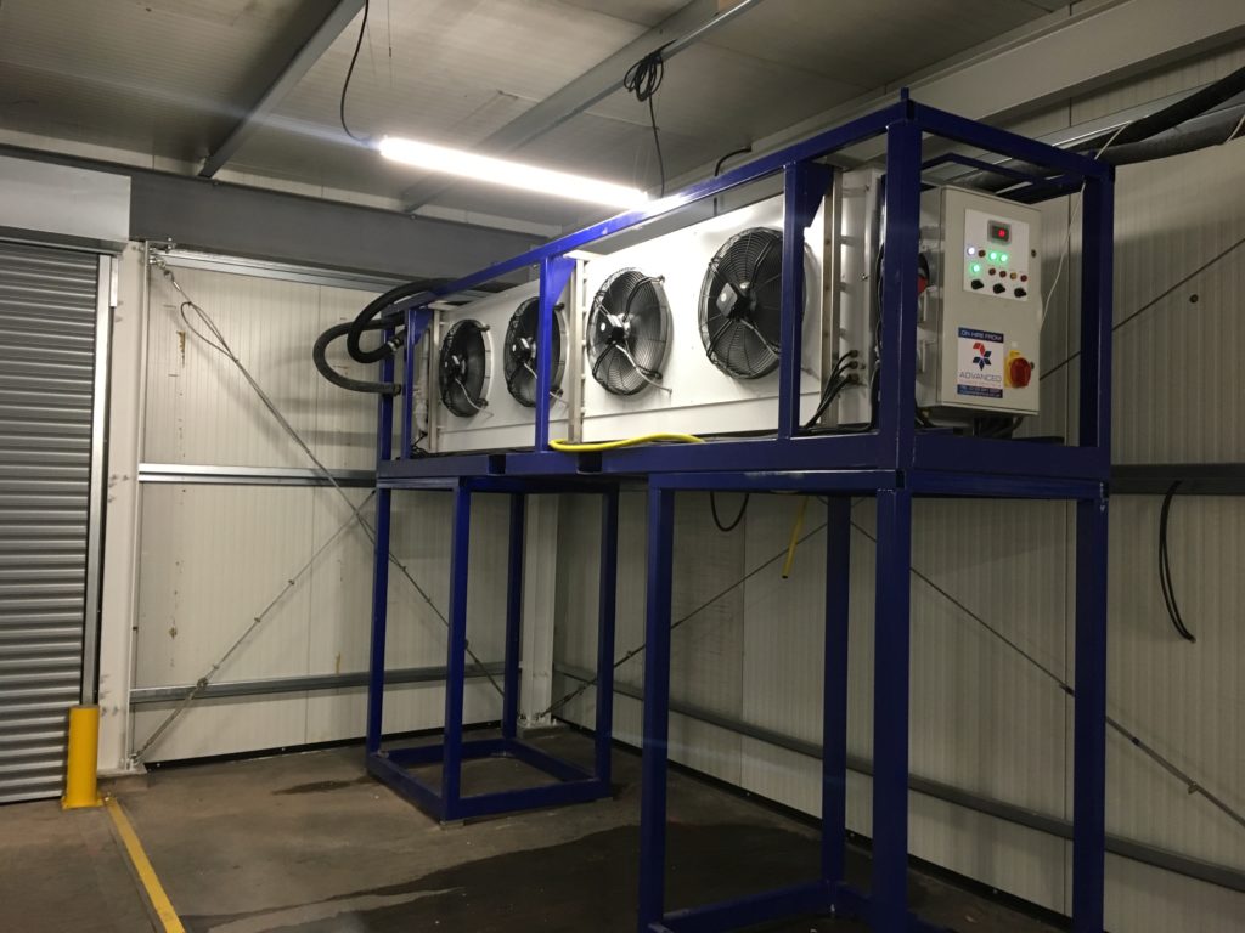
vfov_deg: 48.2
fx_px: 1043
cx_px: 622
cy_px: 466
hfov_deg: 61.7
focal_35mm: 29
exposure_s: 1/33
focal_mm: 4.15
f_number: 2.2
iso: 160
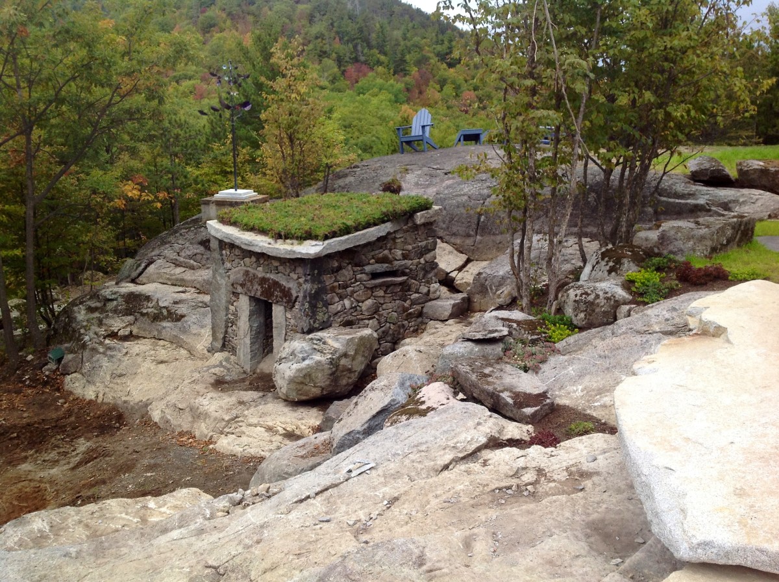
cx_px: 390
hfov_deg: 52.7
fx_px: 786
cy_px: 291
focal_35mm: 35
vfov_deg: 40.6
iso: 80
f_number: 2.4
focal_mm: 4.28
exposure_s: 1/593
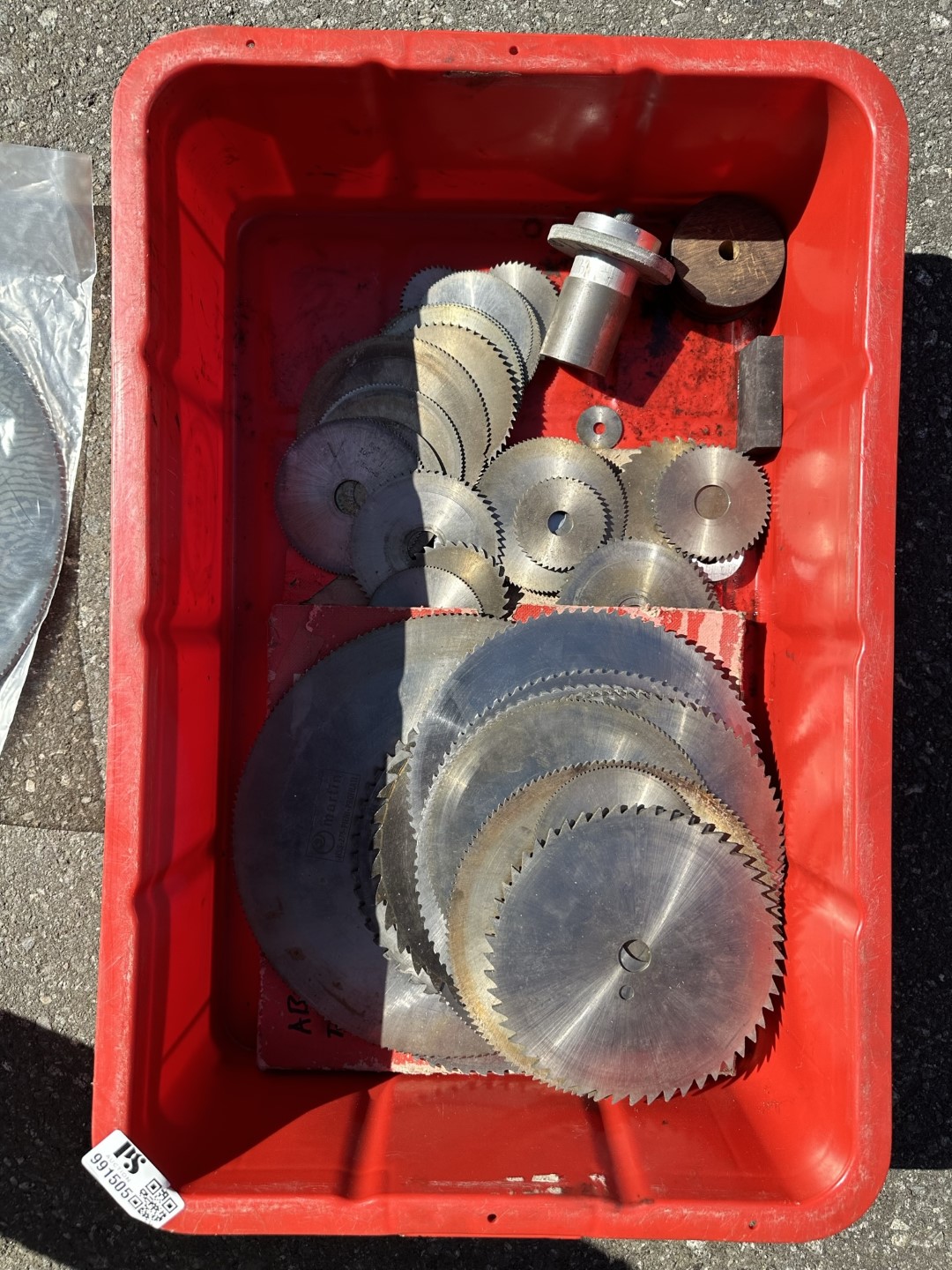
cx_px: 476
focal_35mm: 24
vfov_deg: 71.6
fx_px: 880
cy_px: 635
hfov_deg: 56.8
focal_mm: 6.86
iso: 80
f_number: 1.78
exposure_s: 1/2469
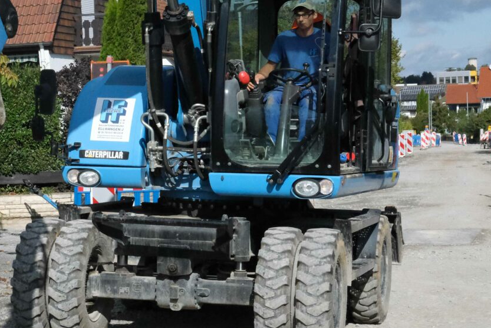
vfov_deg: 14.5
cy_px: 205
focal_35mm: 94
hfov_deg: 21.4
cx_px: 108
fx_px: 1282
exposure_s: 1/7500
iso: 10000
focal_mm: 34.3
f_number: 14
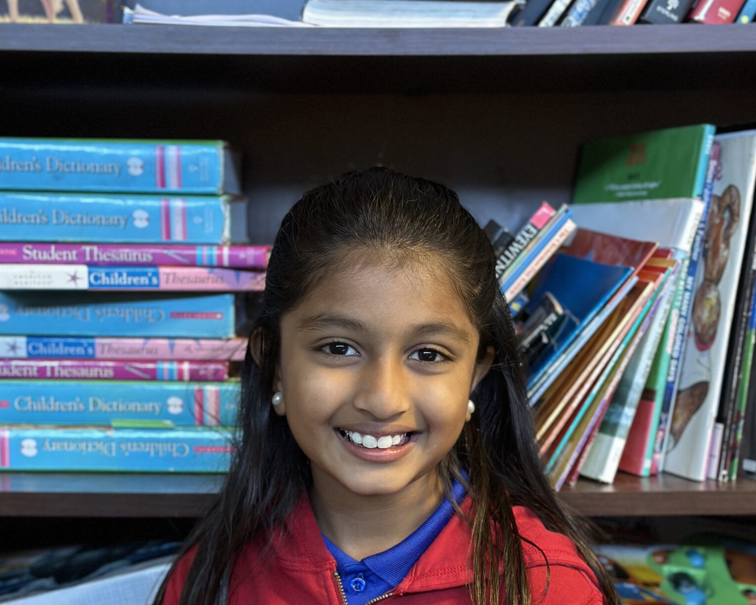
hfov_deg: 30.0
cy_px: 488
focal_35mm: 63
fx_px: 1409
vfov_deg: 23.8
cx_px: 380
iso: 320
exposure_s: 1/60
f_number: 1.78
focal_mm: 6.86
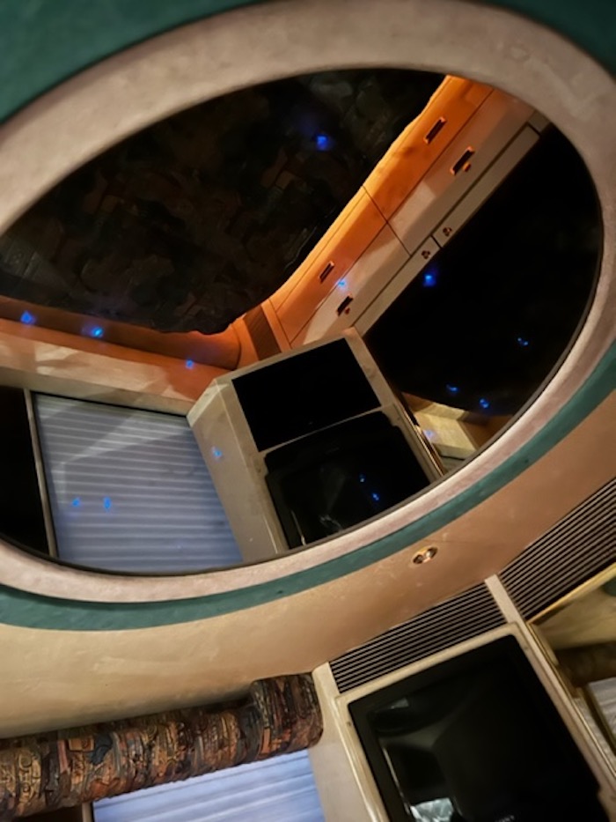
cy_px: 411
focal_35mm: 26
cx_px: 308
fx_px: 617
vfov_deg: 67.3
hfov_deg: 53.1
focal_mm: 5.7
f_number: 1.5
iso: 1250
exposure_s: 1/2
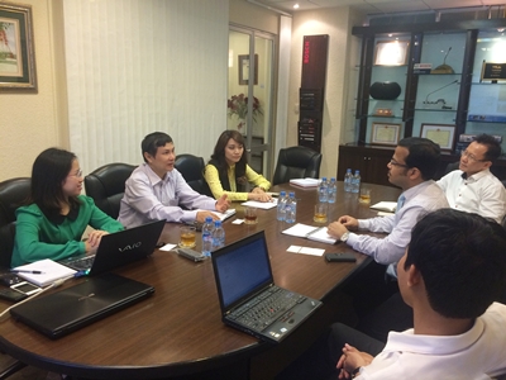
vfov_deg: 48.2
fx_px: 424
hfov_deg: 61.7
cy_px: 190
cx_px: 253
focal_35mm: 29
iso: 160
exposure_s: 1/33
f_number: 2.2
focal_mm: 4.15
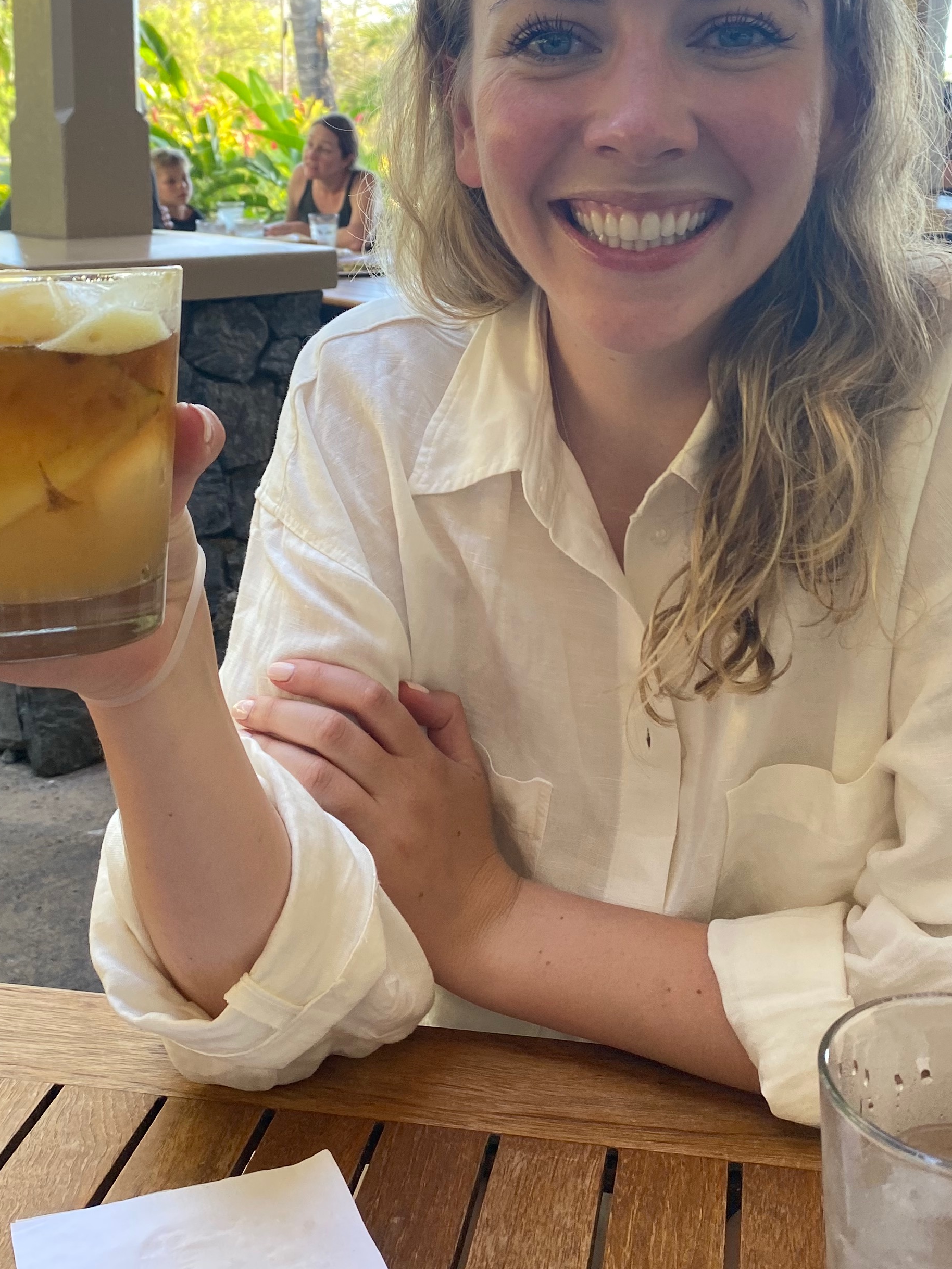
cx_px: 449
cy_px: 403
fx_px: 1577
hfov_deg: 33.6
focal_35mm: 43
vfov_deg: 43.1
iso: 50
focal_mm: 4.25
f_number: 1.8
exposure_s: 1/122
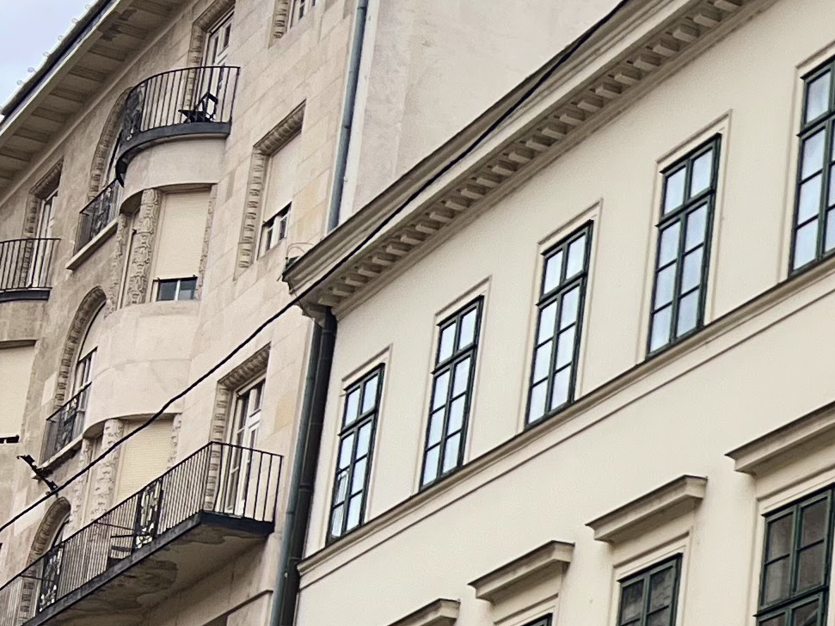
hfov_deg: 15.1
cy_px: 632
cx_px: 1625
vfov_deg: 13.5
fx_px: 2605
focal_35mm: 108
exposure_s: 1/1058
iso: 50
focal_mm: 5.7
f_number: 1.5
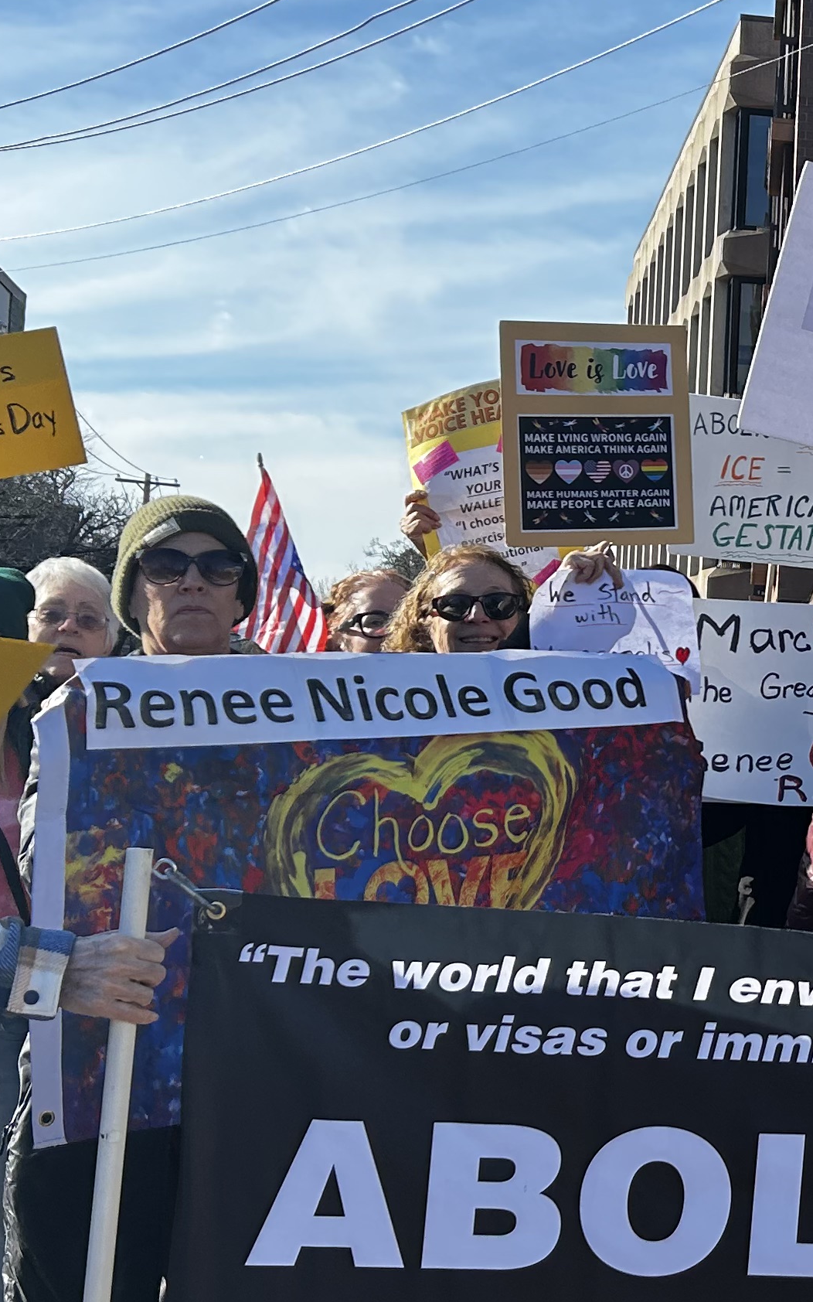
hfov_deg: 18.2
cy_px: 641
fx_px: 2341
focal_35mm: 66
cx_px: 1092
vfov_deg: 31.1
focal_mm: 5.7
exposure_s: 1/1869
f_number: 1.5
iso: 50
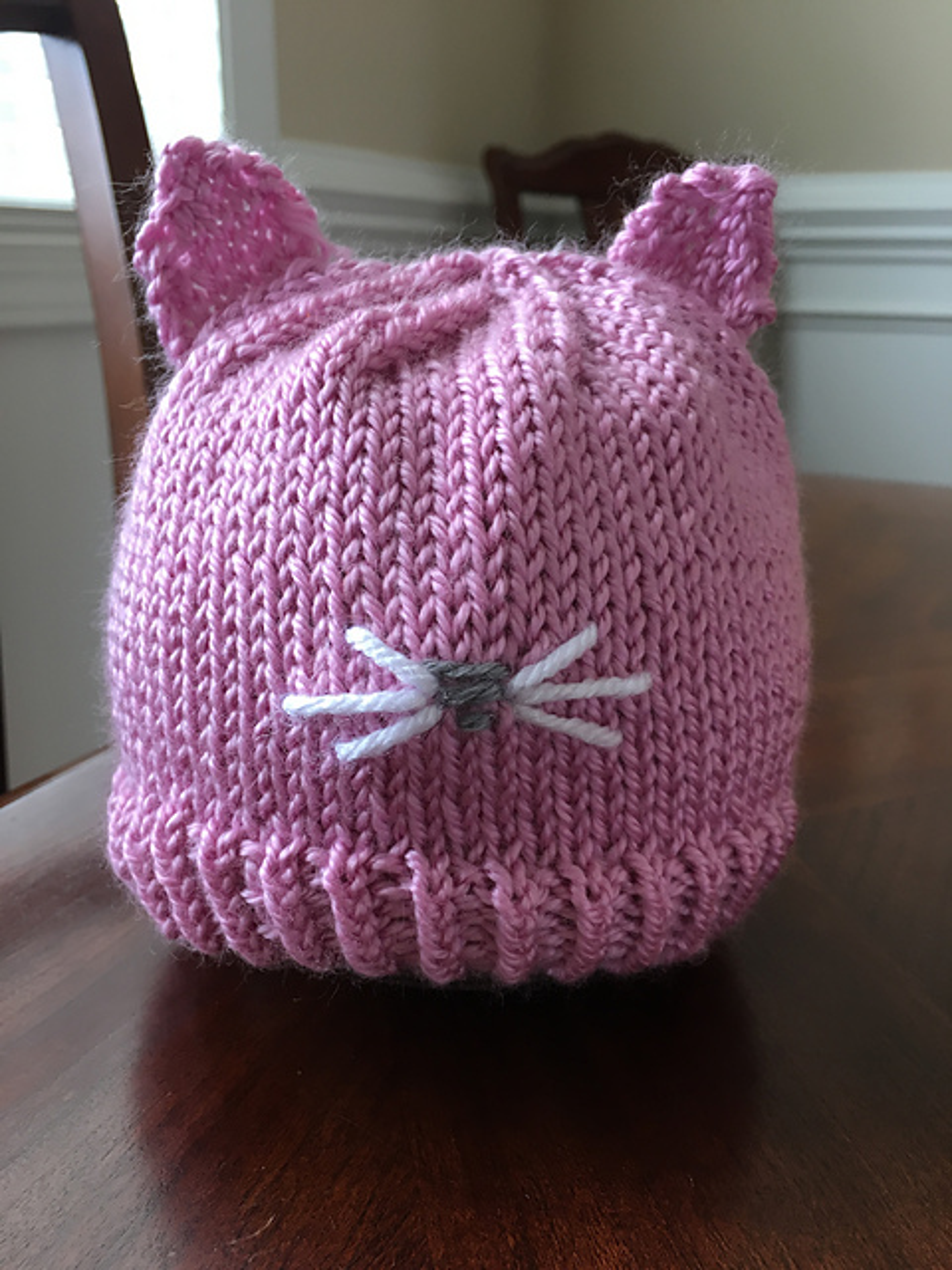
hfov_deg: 48.2
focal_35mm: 29
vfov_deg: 61.7
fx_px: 1063
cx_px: 476
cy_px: 635
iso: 64
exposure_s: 1/30
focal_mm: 4.15
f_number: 2.2
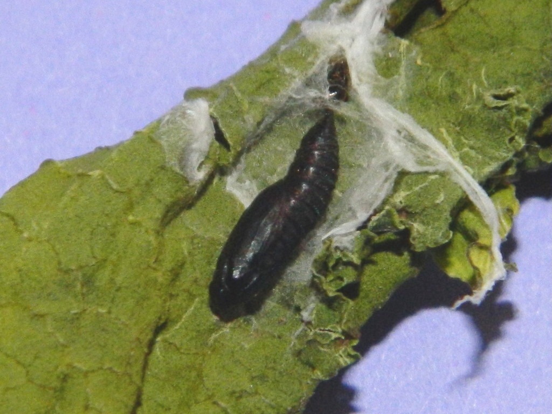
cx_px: 276
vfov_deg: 14.4
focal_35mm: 103
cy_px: 207
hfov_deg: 19.1
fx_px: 1642
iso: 200
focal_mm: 18.6
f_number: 12.6
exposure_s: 1/30
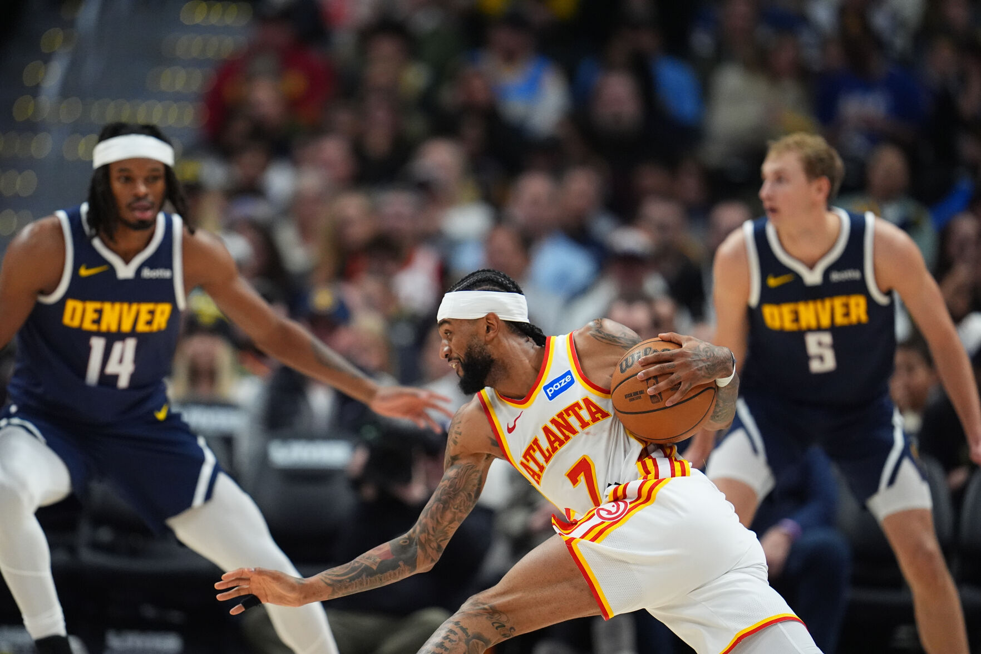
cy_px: 327
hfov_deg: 5.2
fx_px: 10898
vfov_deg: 3.4
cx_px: 490
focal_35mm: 400
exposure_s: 1/2000
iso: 5000
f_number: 3.2
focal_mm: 400
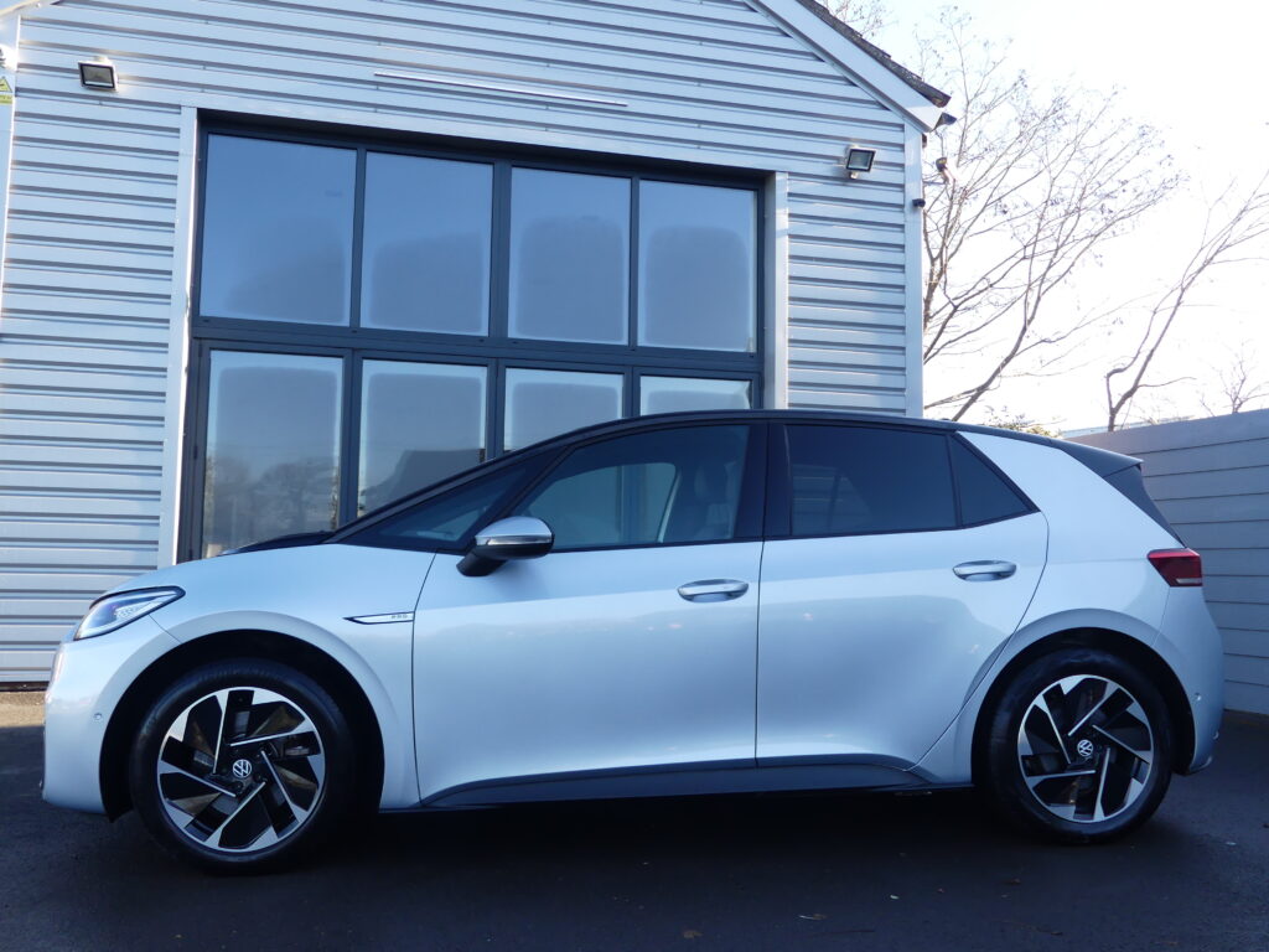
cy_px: 476
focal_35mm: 30
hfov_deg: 60.0
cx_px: 634
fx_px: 1100
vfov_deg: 46.8
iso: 100
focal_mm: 5.5
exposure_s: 1/160
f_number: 3.5
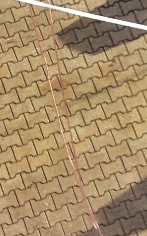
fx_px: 1623
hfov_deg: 5.2
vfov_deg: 8.3
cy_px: 43
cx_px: -1
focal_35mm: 253
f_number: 2.4
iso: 50
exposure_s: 1/370
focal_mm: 4.28
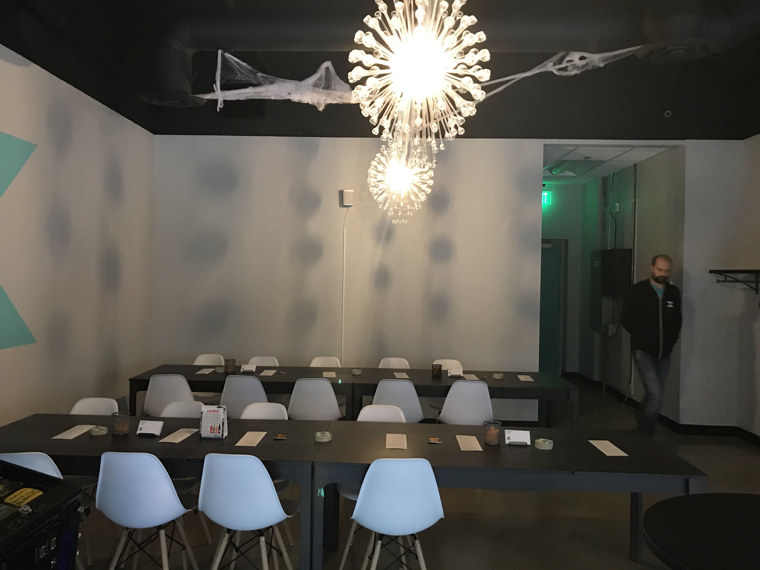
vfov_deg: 49.7
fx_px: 615
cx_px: 380
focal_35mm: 28
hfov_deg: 63.4
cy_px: 285
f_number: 1.8
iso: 100
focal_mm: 3.99
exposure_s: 1/9
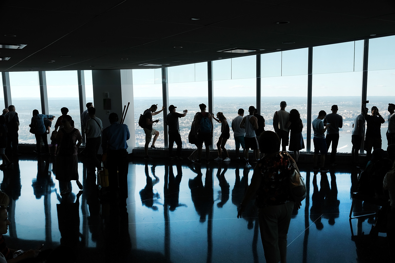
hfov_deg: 54.4
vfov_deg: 37.9
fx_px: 384
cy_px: 132
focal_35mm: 35
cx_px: 198
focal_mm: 23
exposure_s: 1/80
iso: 200
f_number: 8
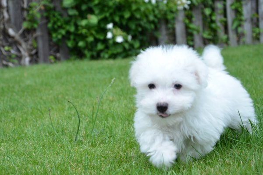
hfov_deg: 23.4
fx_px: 635
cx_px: 132
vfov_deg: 15.7
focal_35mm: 87
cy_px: 88
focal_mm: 58
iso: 200
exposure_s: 1/160
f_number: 6.3
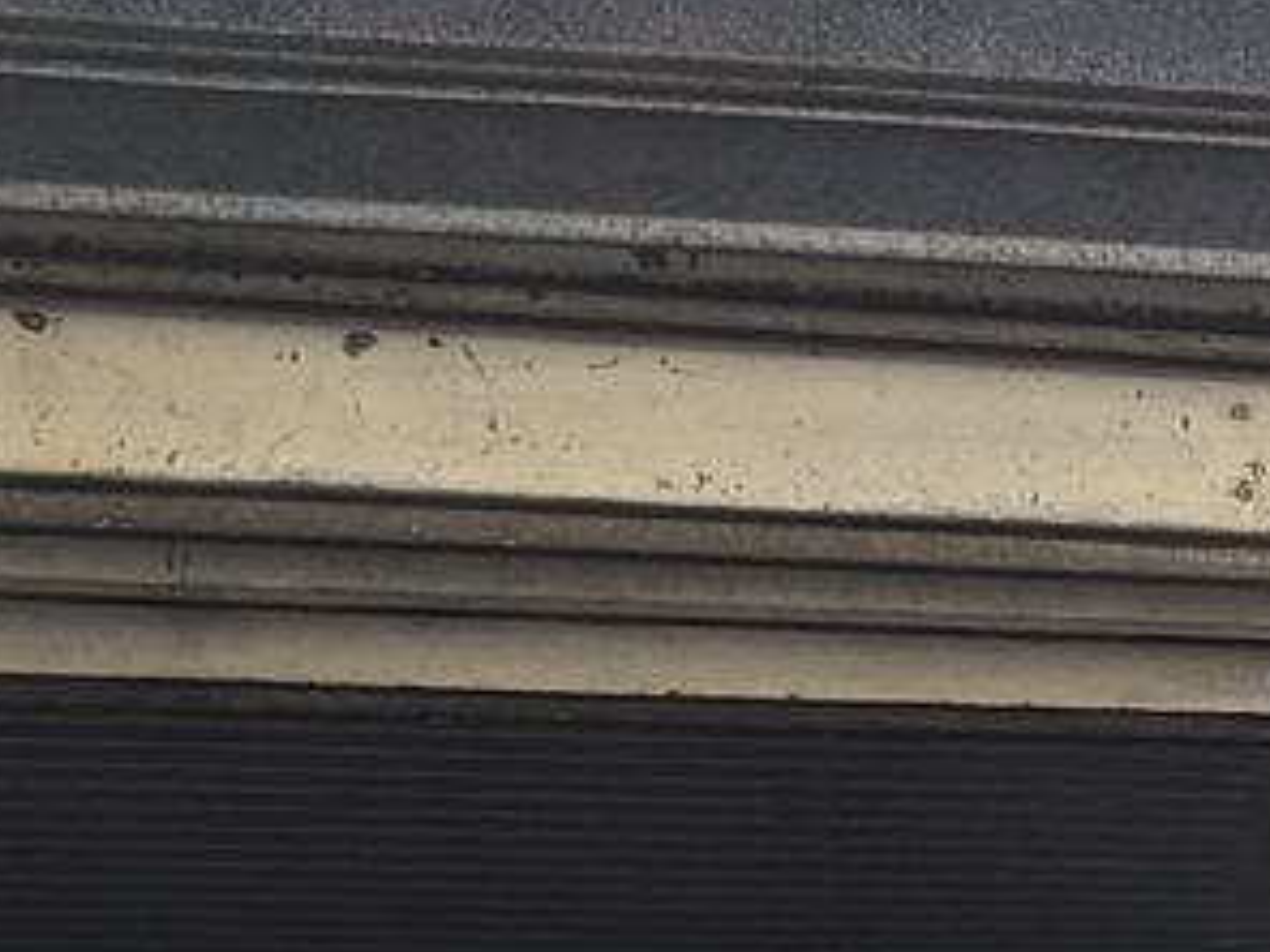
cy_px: 881
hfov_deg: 13.2
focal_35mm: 137
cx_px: 2154
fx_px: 5026
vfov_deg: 10.8
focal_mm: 4.38
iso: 49
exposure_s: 1/329
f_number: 1.73
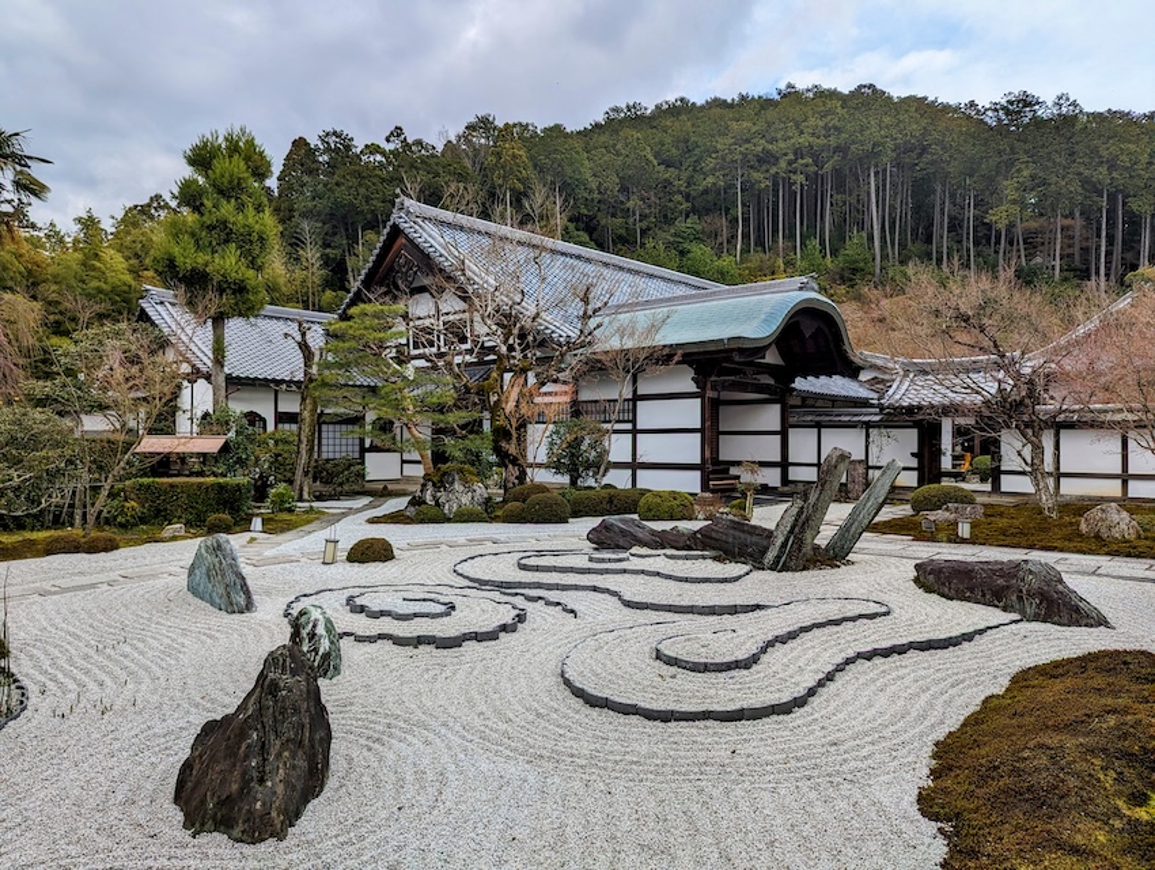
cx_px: 578
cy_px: 435
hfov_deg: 71.5
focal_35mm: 24
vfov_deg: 56.9
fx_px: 802
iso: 47
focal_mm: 6.81
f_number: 1.85
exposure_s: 1/1088
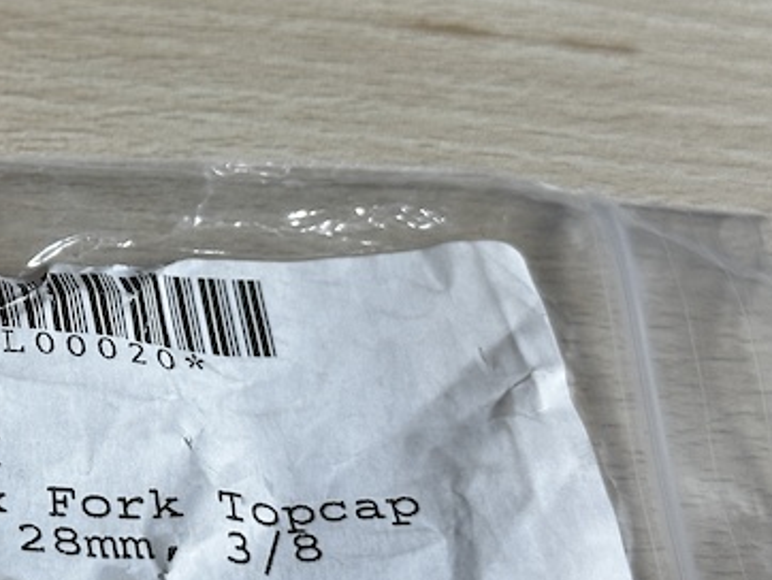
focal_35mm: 106
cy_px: 245
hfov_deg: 18.0
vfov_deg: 14.0
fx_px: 2366
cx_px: -34
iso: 64
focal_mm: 6.86
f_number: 1.78
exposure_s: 1/120
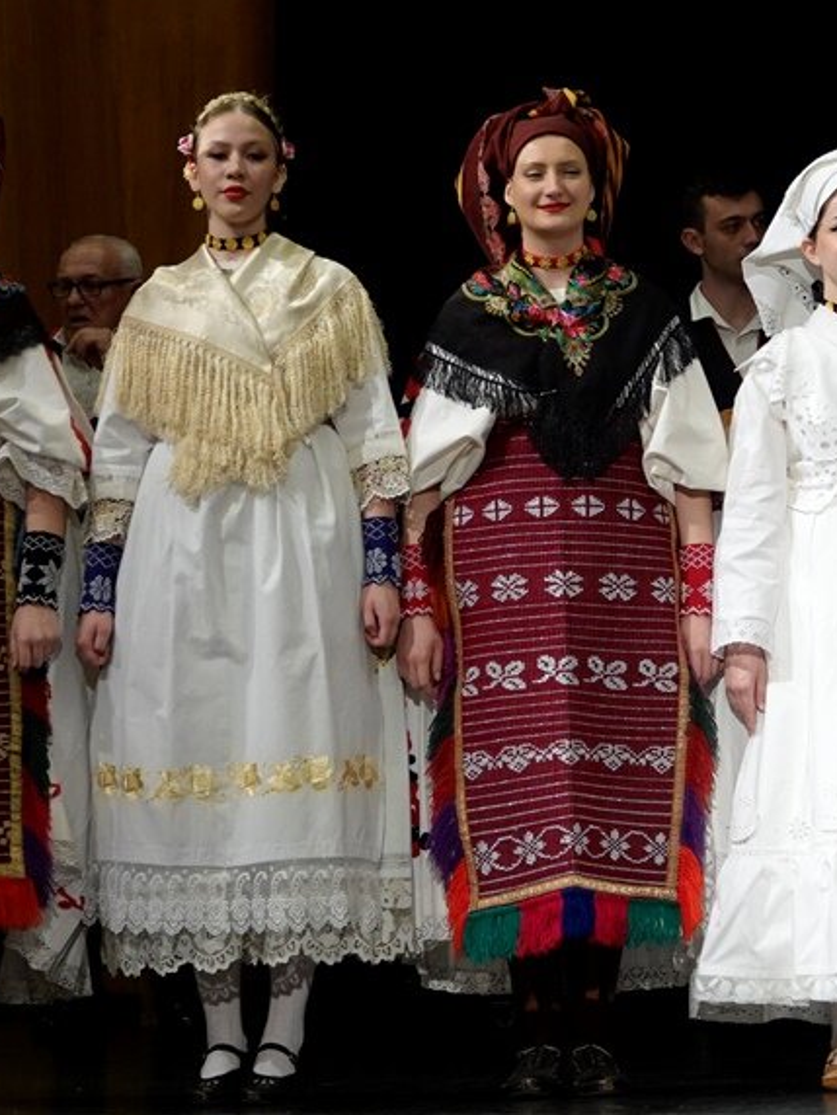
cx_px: 724
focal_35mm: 179
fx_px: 5771
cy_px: 492
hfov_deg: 8.3
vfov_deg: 11.0
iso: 640
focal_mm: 38.04
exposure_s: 1/125
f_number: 4
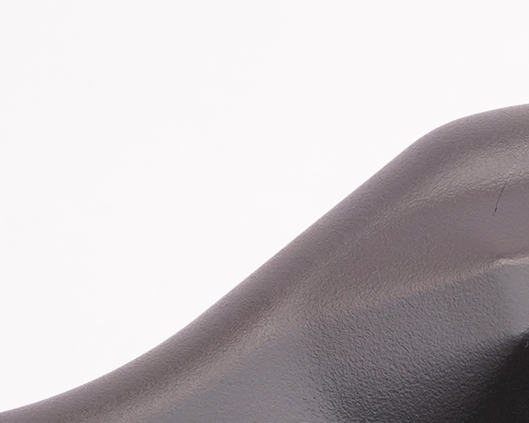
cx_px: 990
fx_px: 6984
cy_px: 551
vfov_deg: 3.5
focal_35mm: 446
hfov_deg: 4.3
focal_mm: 66
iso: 500
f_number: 5.6
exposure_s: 1/125
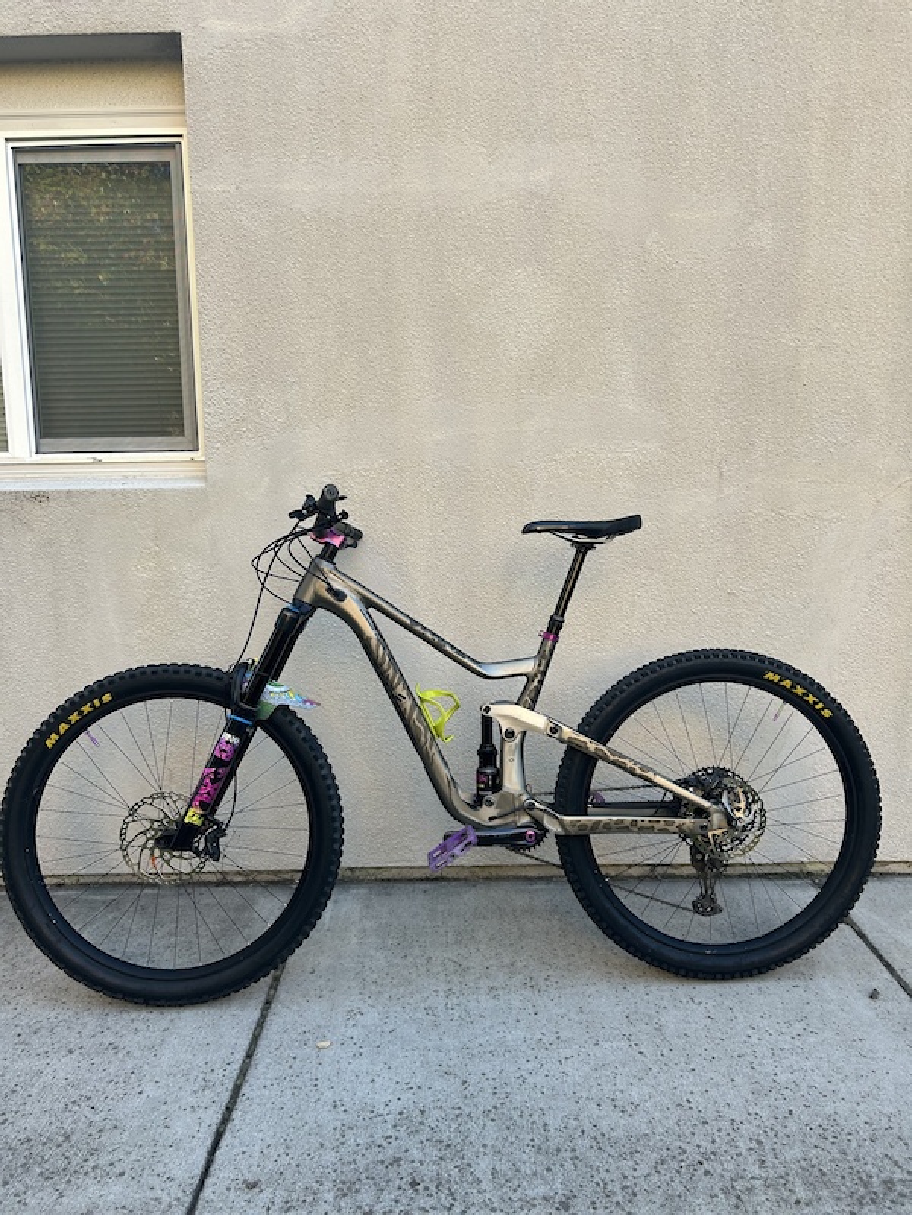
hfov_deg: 53.1
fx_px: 913
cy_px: 608
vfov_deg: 67.3
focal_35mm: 26
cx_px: 456
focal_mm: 5.7
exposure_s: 1/196
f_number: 1.5
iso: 40
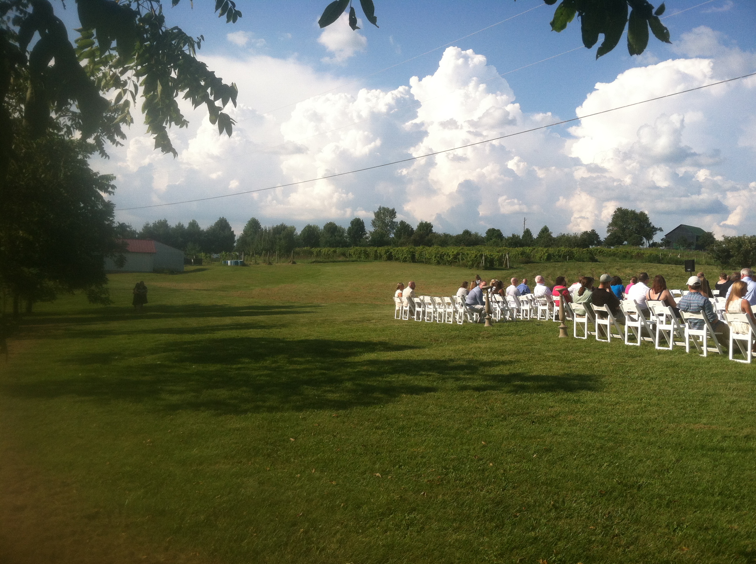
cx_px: 378
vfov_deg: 40.6
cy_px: 282
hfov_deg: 52.7
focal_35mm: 35
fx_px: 763
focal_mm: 3.85
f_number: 2.8
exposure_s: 1/1429
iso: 80
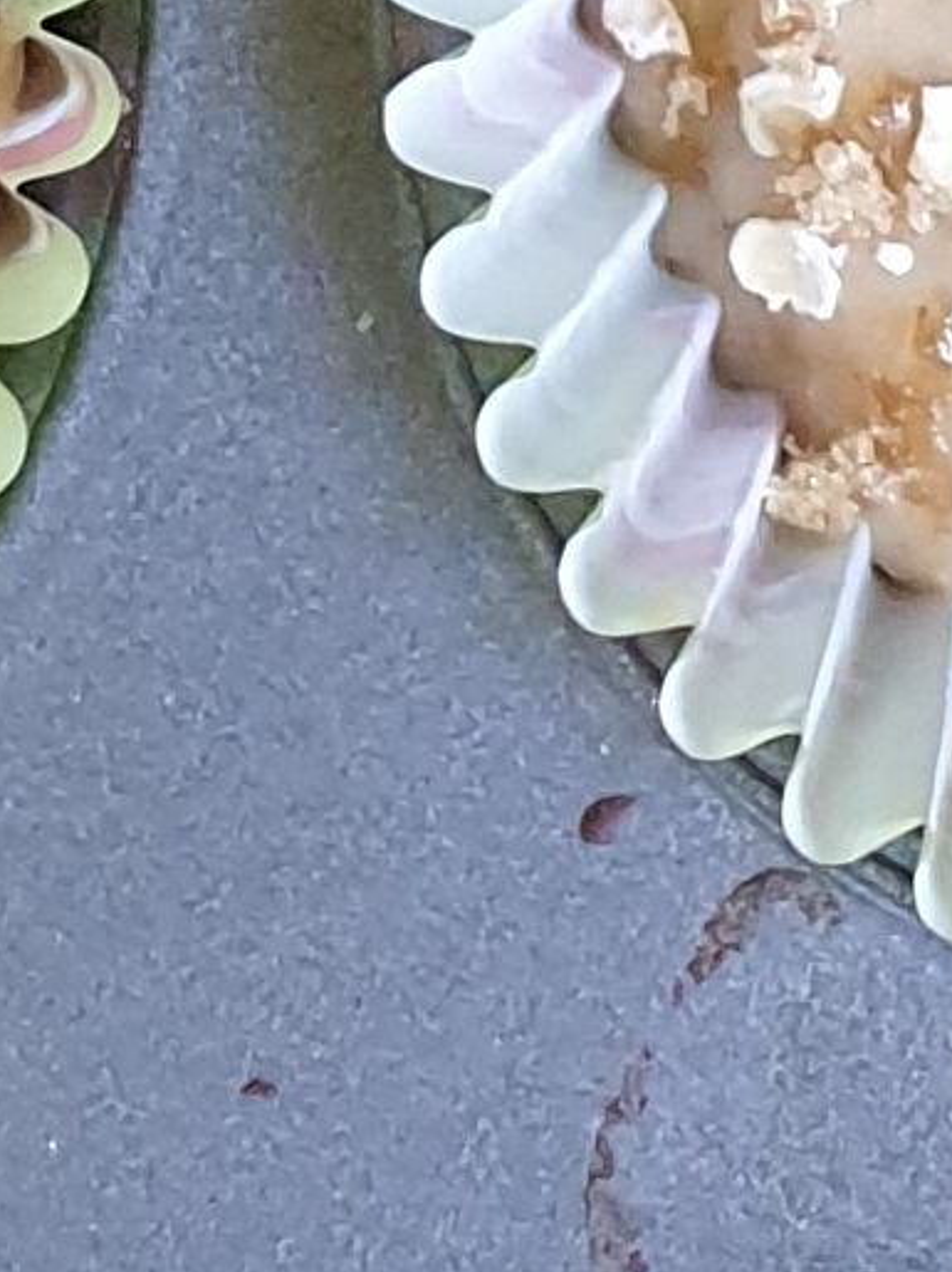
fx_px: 7487
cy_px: -2937
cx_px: 1471
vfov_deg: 7.9
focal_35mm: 204
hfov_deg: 7.2
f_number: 2.4
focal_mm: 4.3
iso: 200
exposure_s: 1/50
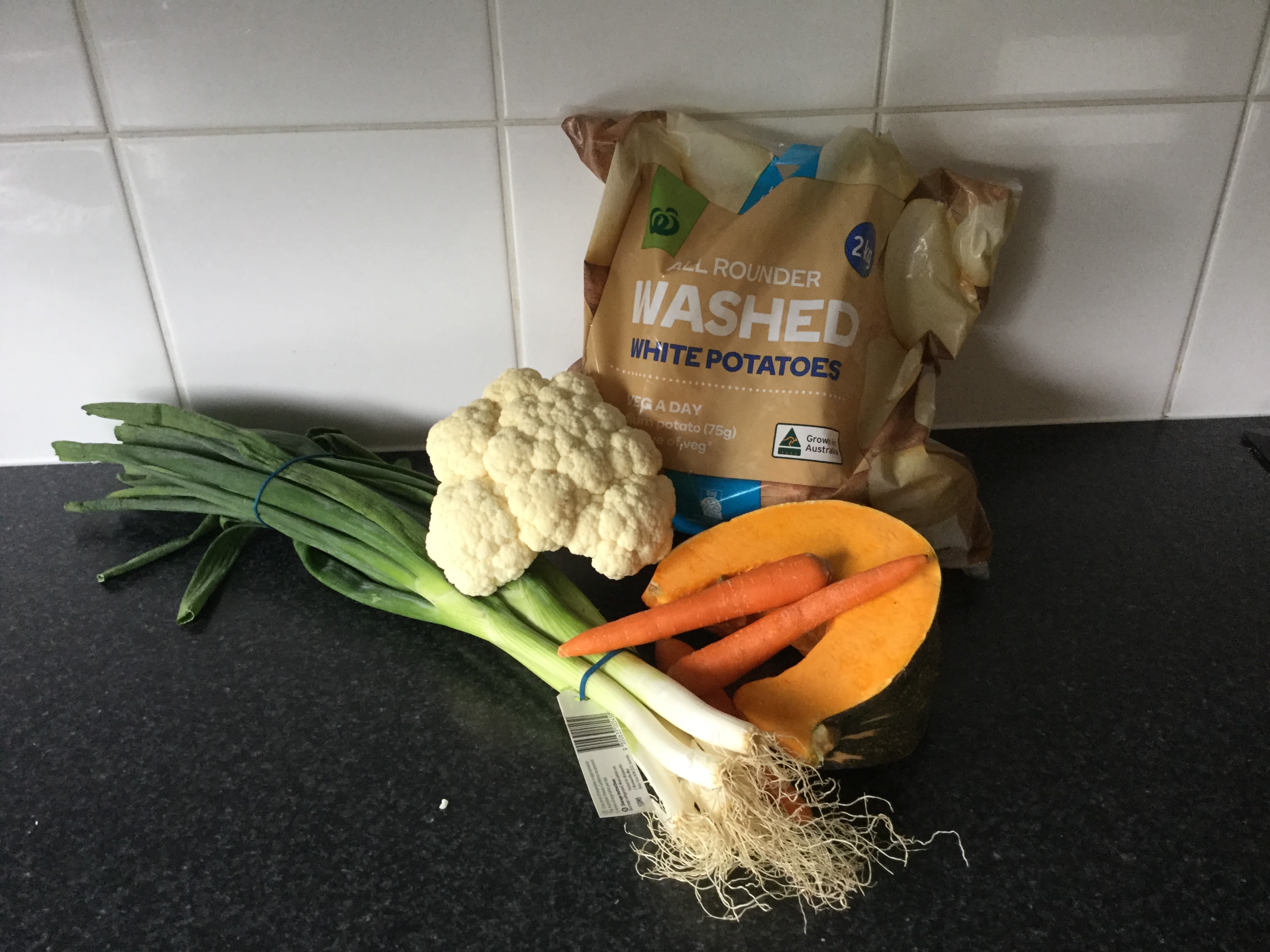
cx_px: 635
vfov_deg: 45.4
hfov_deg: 58.4
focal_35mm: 31
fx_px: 1137
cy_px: 476
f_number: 2.4
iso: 125
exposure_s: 1/33
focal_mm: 3.3
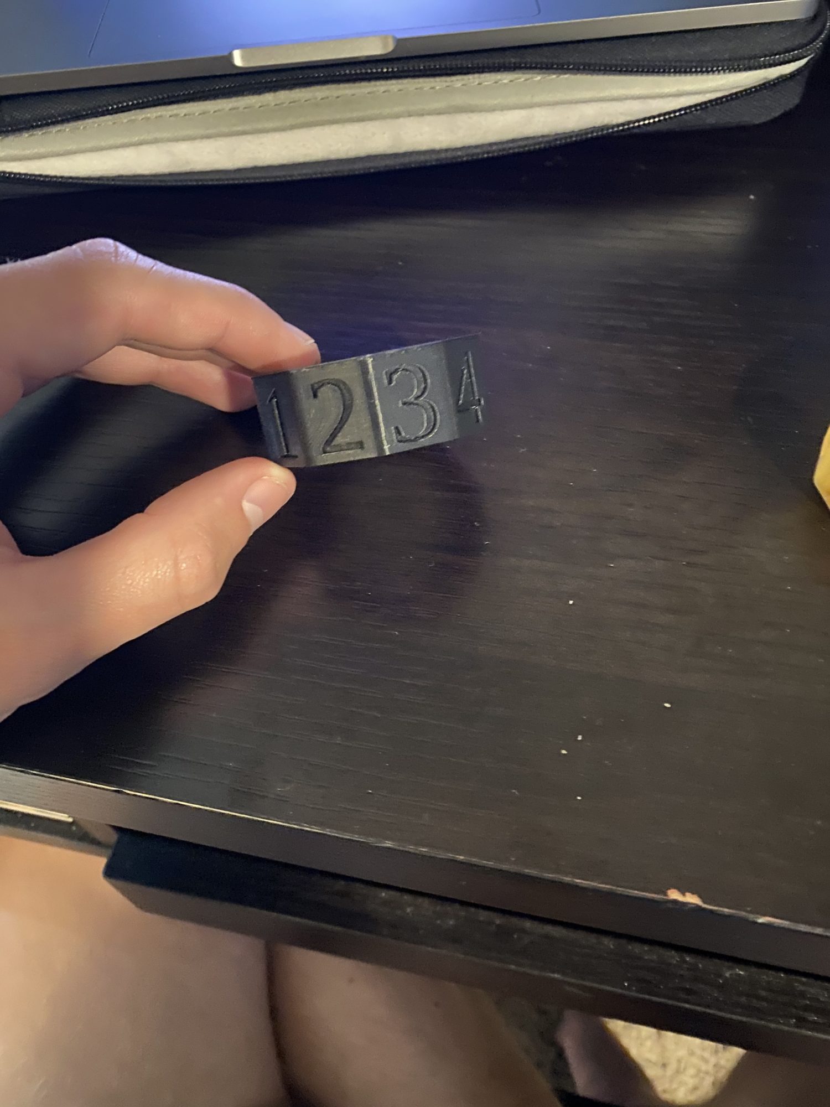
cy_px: 554
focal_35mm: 26
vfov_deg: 67.3
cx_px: 415
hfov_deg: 53.1
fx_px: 831
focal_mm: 4.25
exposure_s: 1/8
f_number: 1.8
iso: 500
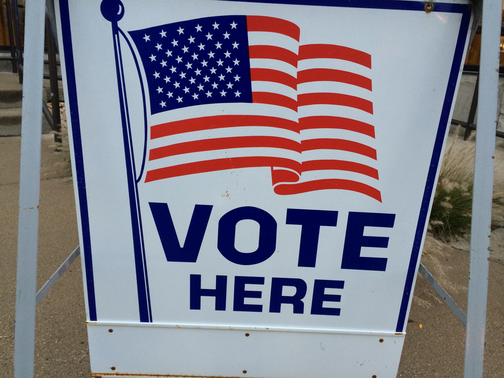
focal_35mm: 30
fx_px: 437
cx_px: 252
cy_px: 189
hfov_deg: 60.0
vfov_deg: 46.8
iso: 125
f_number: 2.2
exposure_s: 1/30
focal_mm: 4.12
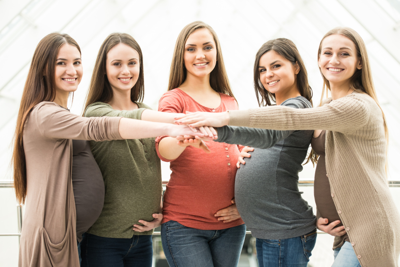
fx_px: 889
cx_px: 200
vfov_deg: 17.1
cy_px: 134
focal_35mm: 80
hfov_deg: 25.4
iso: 400
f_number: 4
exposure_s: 1/100
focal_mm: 80
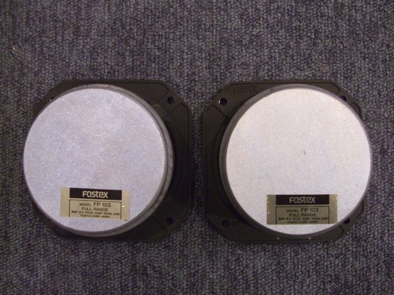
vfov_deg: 37.7
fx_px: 433
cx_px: 197
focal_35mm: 38
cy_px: 148
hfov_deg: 49.0
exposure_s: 1/30
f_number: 2.8
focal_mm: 7.9
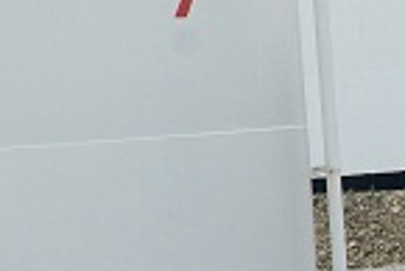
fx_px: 7534
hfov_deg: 3.1
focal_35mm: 669
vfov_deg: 2.1
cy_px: -224
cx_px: -123
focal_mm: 135
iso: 400
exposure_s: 1/800
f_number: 8
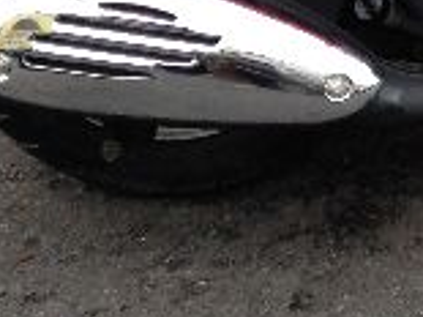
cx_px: 802
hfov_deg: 10.8
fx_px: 2076
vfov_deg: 8.3
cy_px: -312
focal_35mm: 170
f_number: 2.4
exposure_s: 1/120
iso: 80
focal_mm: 4.12
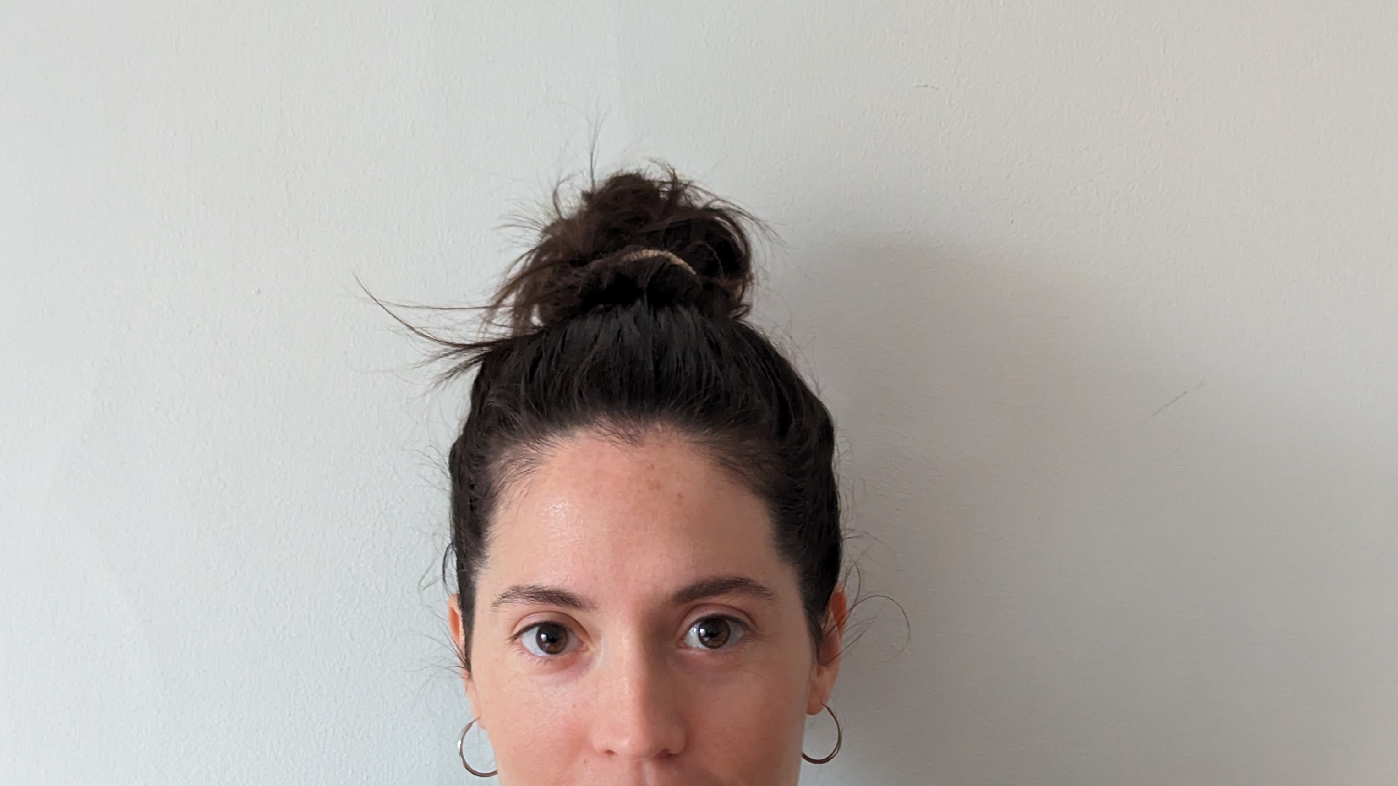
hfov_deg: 30.2
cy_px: 808
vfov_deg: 16.8
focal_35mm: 70
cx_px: 695
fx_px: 2595
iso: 642
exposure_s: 1/53.3
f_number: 1.85
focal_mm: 6.81
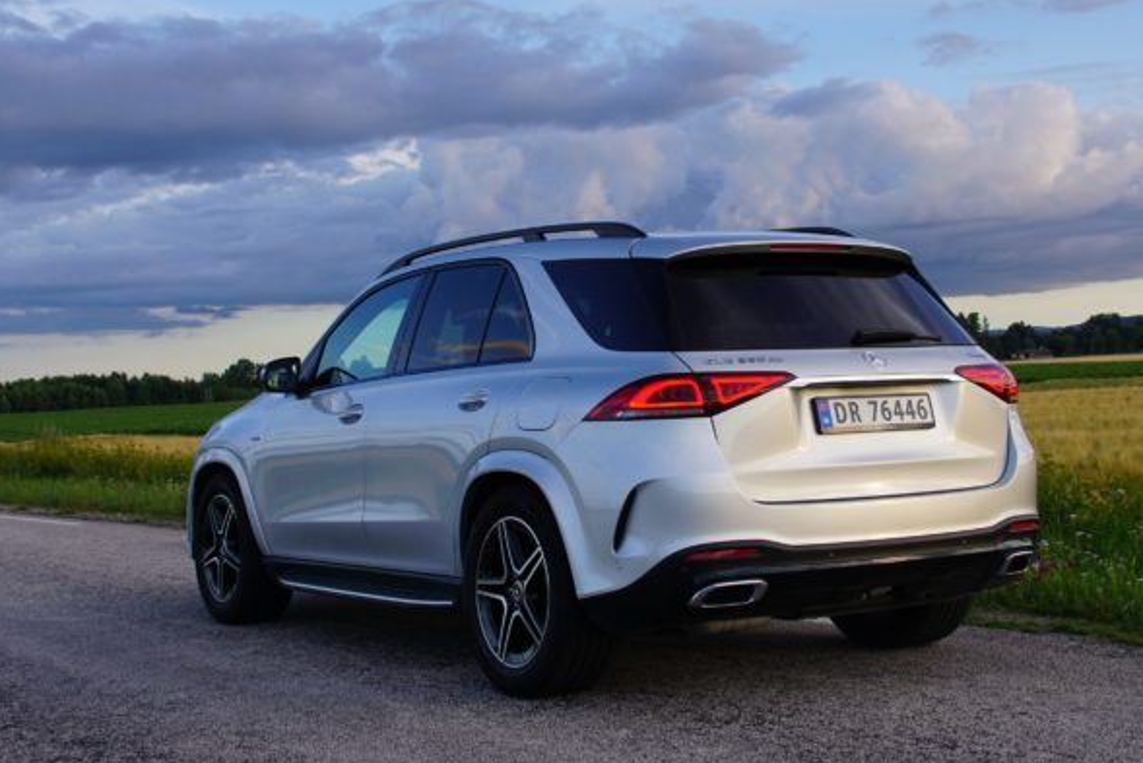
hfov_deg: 38.2
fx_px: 1651
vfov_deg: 26.0
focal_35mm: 52
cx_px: 593
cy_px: 342
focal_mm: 30
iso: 100
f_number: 6.3
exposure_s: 1/100
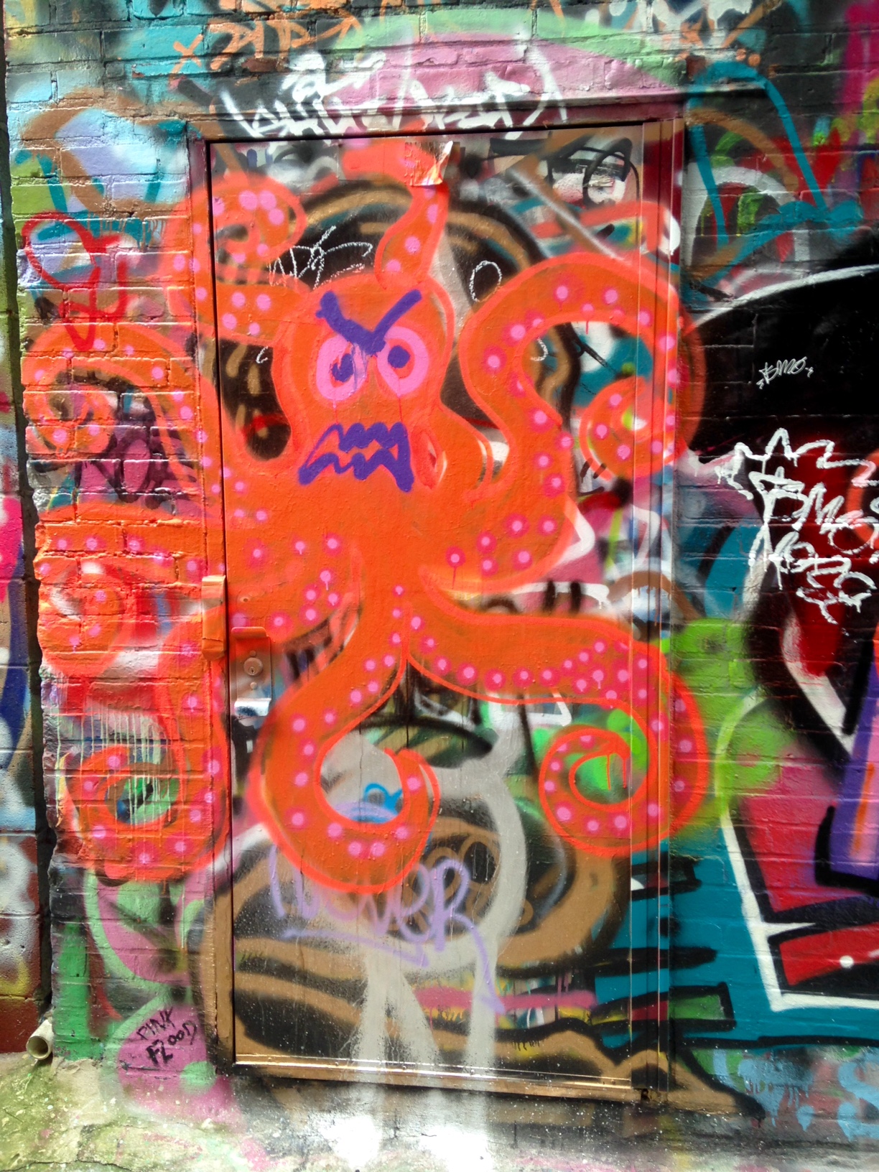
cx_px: 440
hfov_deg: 42.9
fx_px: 1117
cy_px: 586
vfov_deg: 55.4
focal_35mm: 33
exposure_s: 1/20
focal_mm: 4.12
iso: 50
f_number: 2.4
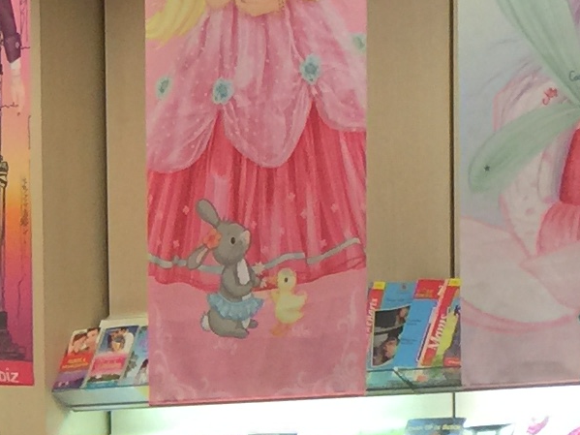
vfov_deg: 9.1
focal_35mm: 158
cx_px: -269
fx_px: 2647
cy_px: 667
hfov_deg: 12.0
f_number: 2.2
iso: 40
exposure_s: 1/33
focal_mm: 4.15
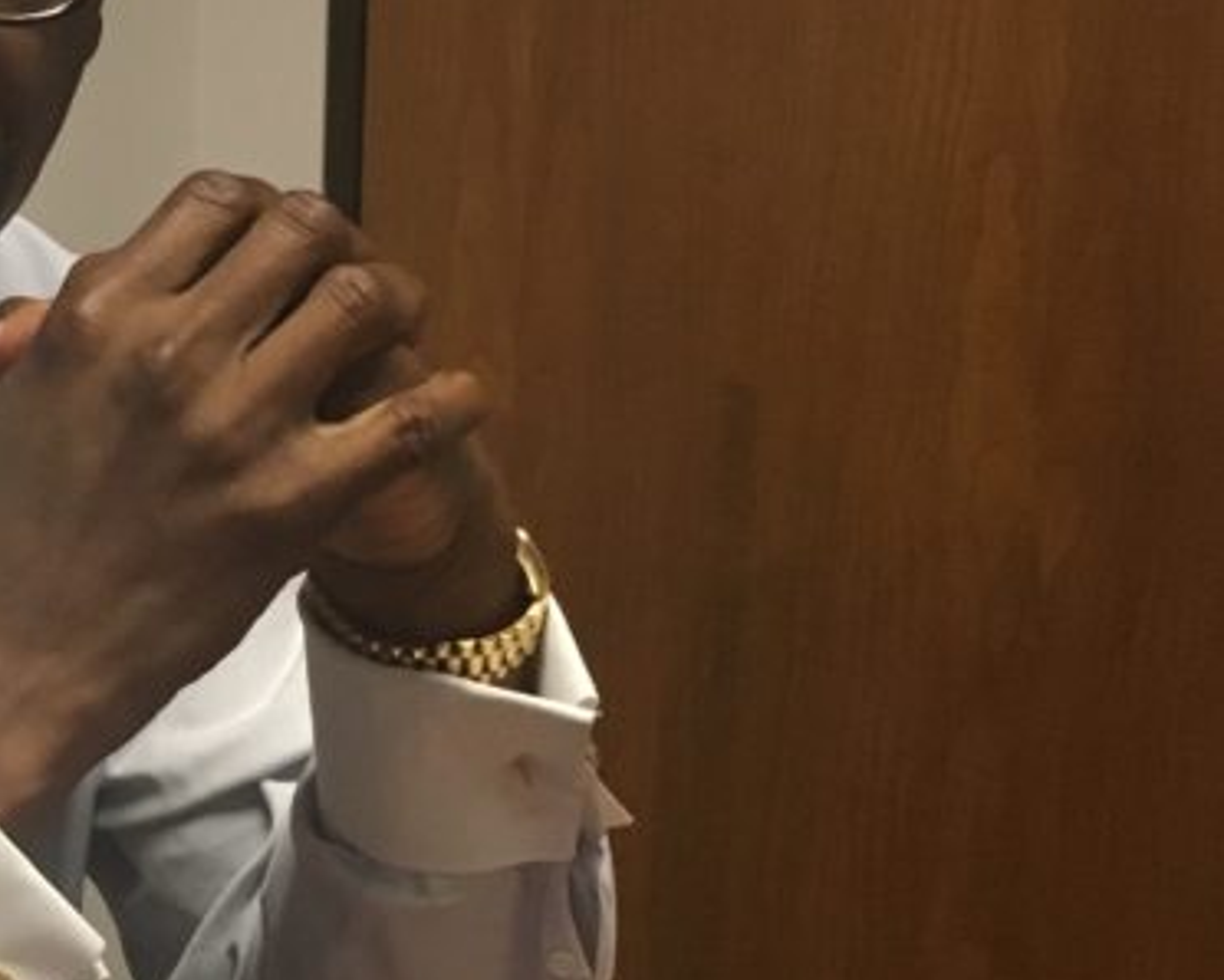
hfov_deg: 22.7
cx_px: -309
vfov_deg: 20.2
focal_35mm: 76
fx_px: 2755
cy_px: 516
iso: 200
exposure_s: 1/30
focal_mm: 4.15
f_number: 2.2
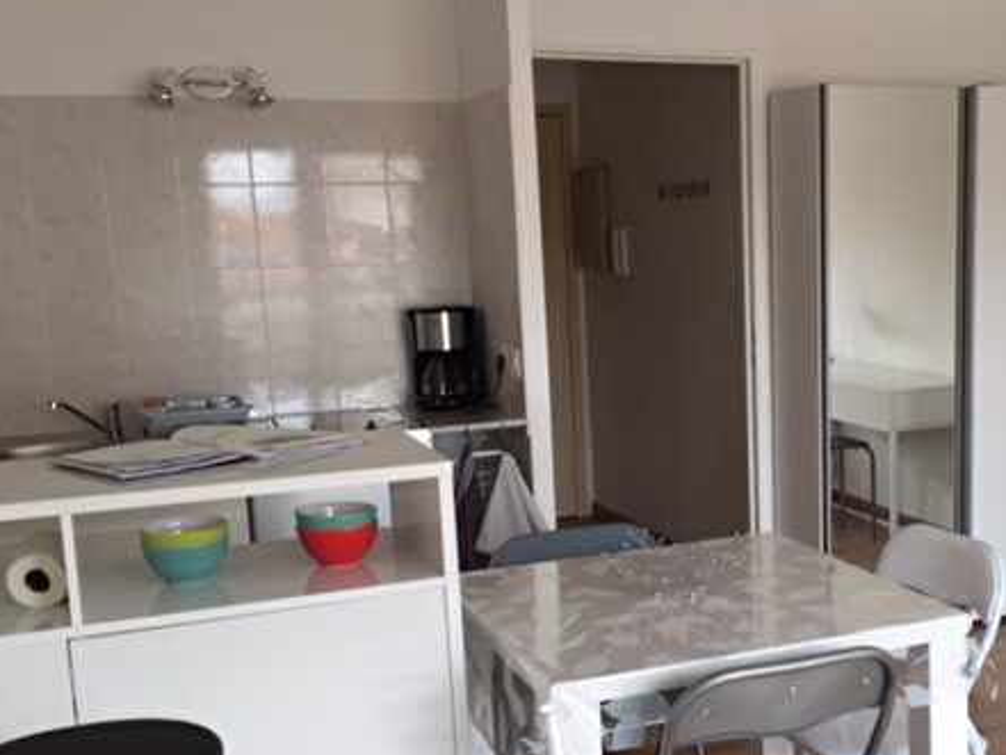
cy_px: 464
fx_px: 1337
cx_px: 723
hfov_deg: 40.3
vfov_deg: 31.4
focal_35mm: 46
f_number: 2.2
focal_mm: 4.15
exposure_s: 1/50
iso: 40
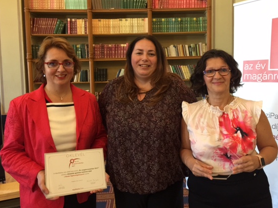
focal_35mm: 34
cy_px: 95
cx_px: 161
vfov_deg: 41.7
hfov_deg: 53.7
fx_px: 273
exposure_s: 1/17
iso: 125
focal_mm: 4.15
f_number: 2.2
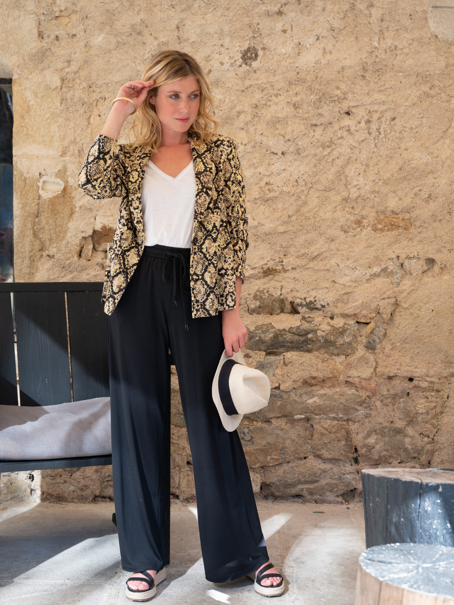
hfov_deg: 27.0
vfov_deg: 35.5
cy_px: 311
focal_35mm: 54
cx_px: 228
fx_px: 944
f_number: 4.5
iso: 100
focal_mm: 49
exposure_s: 1/200
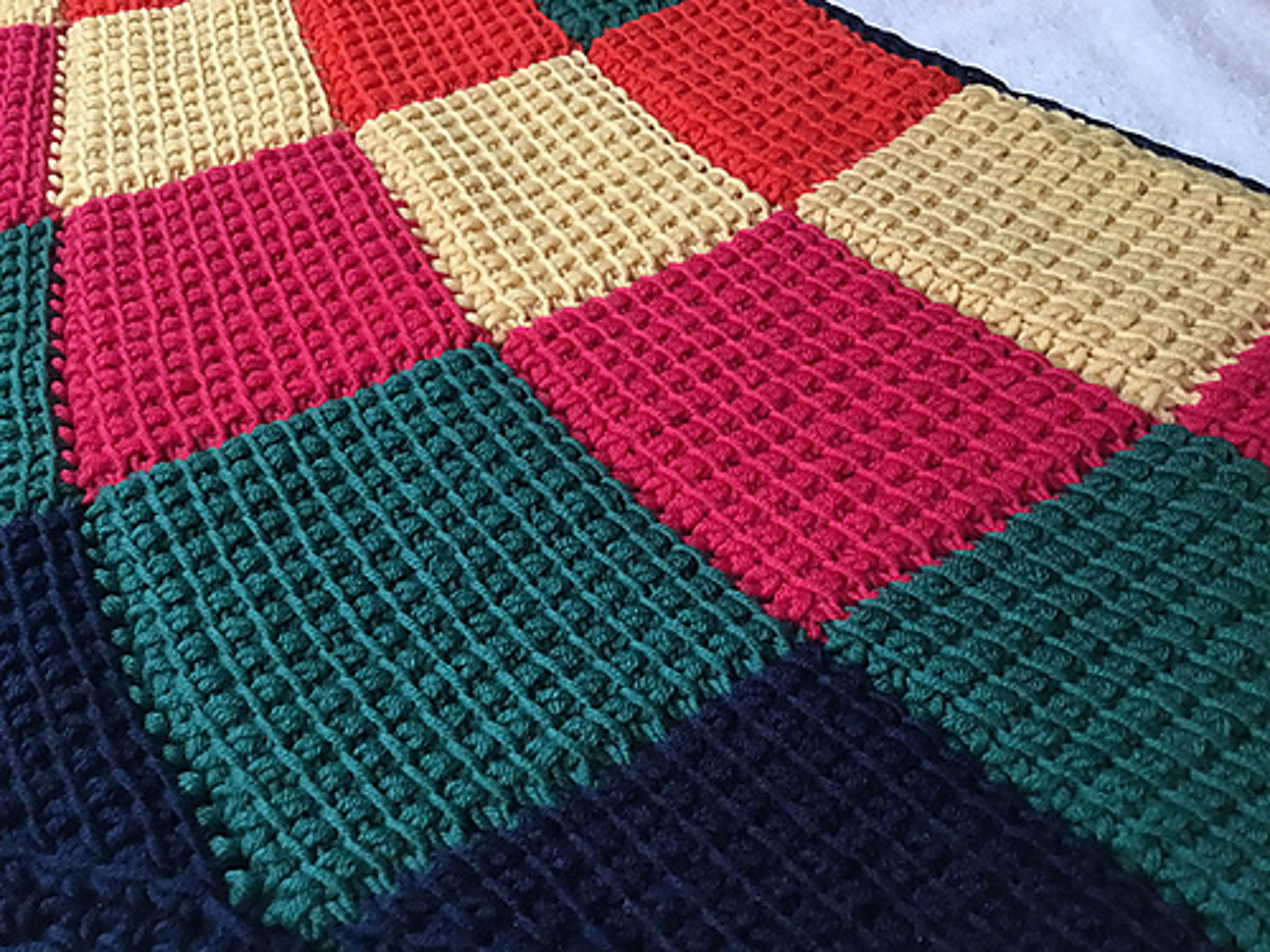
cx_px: 635
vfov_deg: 45.4
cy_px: 476
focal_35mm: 31
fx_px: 1137
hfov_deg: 58.4
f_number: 2.4
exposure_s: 1/24
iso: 200
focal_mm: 3.3
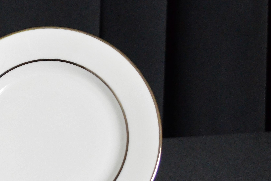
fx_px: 1392
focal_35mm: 185
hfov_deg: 11.1
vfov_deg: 7.4
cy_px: 116
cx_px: 51
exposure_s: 1/50
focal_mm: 65
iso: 3200
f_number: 4.5
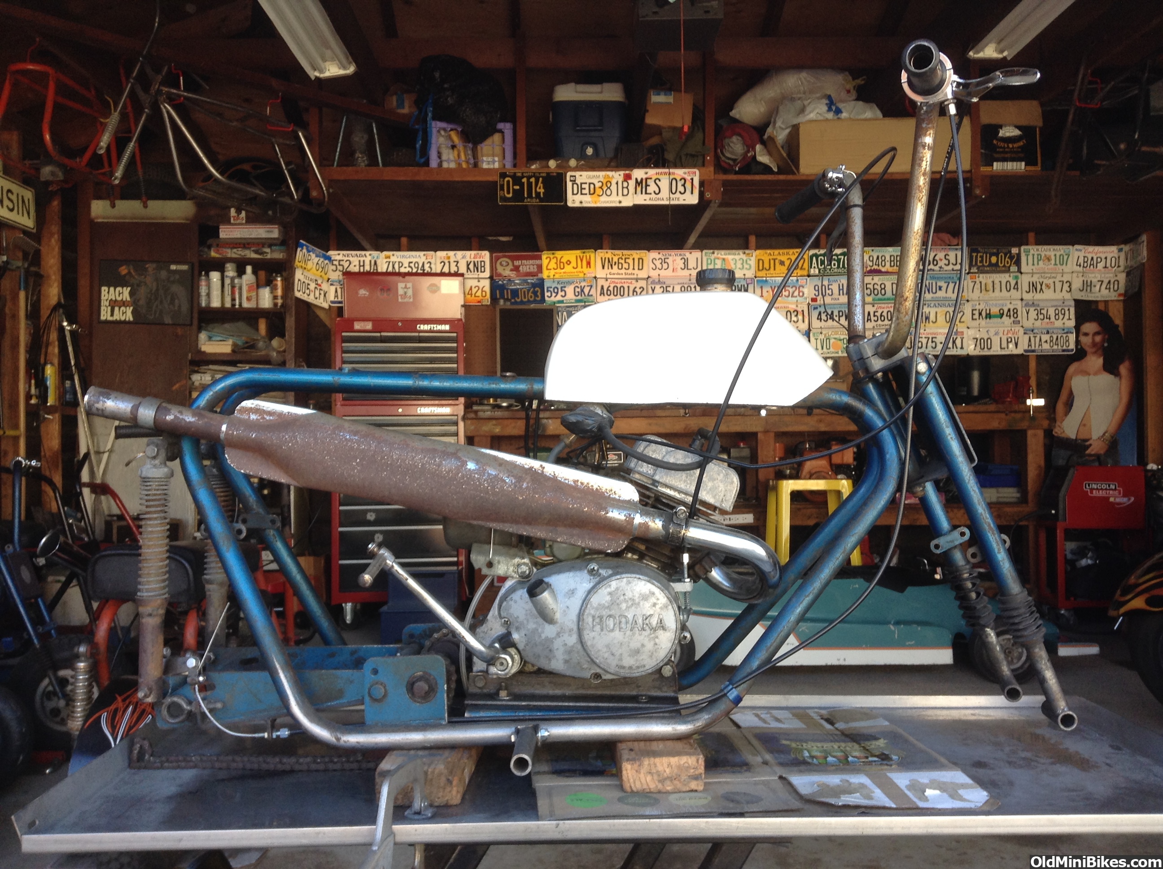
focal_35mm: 33
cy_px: 434
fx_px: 1107
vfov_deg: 42.8
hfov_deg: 55.4
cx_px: 582
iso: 32
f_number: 2.4
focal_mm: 3.3
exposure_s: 1/60
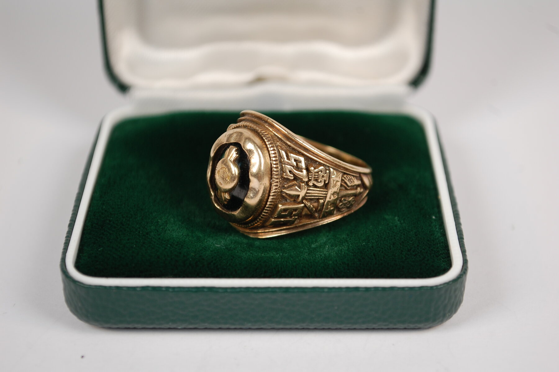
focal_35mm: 82
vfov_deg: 16.5
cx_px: 280
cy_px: 186
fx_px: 1280
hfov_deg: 24.6
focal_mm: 55
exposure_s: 1/125
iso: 220
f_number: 5.6
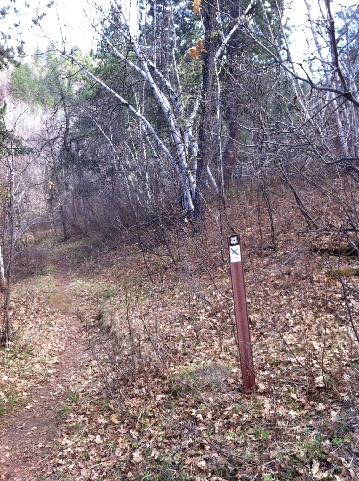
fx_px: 485
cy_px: 240
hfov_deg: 40.6
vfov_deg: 52.7
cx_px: 180
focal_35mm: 35
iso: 100
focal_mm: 3.85
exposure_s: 1/120
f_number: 2.8
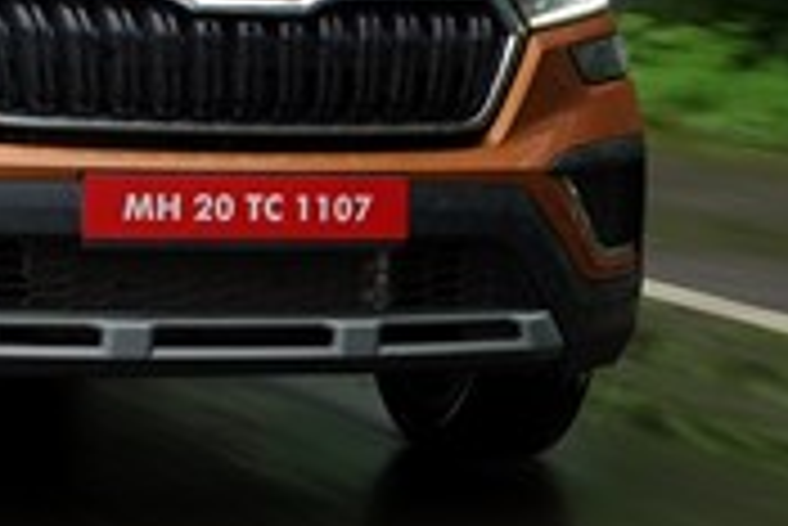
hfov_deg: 11.7
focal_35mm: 175
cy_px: -54
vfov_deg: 7.8
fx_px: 3834
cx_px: 248
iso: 50
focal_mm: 51
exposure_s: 1/50
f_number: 5.6
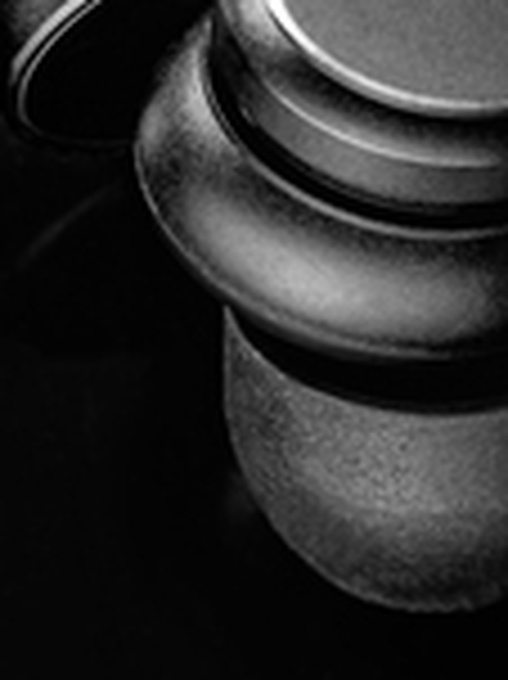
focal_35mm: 478
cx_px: 297
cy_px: -842
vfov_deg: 4.1
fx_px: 9366
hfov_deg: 3.1
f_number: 15
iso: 100
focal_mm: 85
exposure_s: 1/160
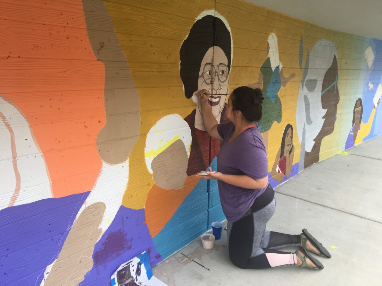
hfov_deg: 61.7
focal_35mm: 29
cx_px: 191
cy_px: 143
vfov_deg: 48.2
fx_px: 320
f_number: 2.2
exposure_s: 1/60
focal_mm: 4.15
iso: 25
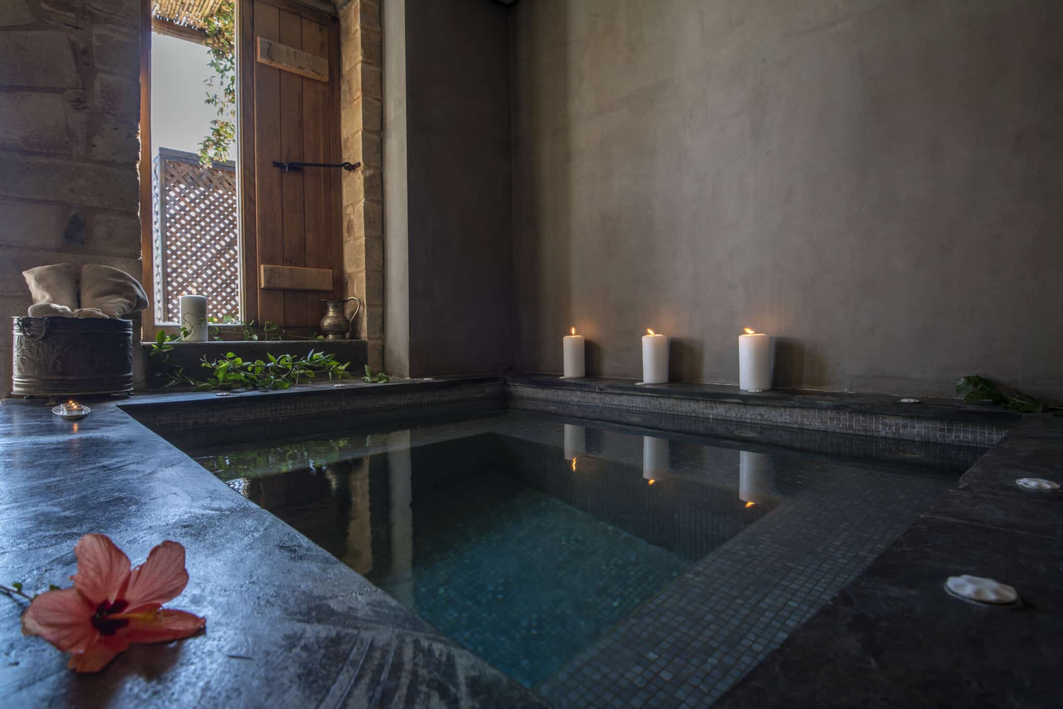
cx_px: 532
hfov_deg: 86.9
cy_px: 354
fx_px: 561
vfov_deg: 64.6
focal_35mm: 19
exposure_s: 1/5
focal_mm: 19
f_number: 10
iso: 100
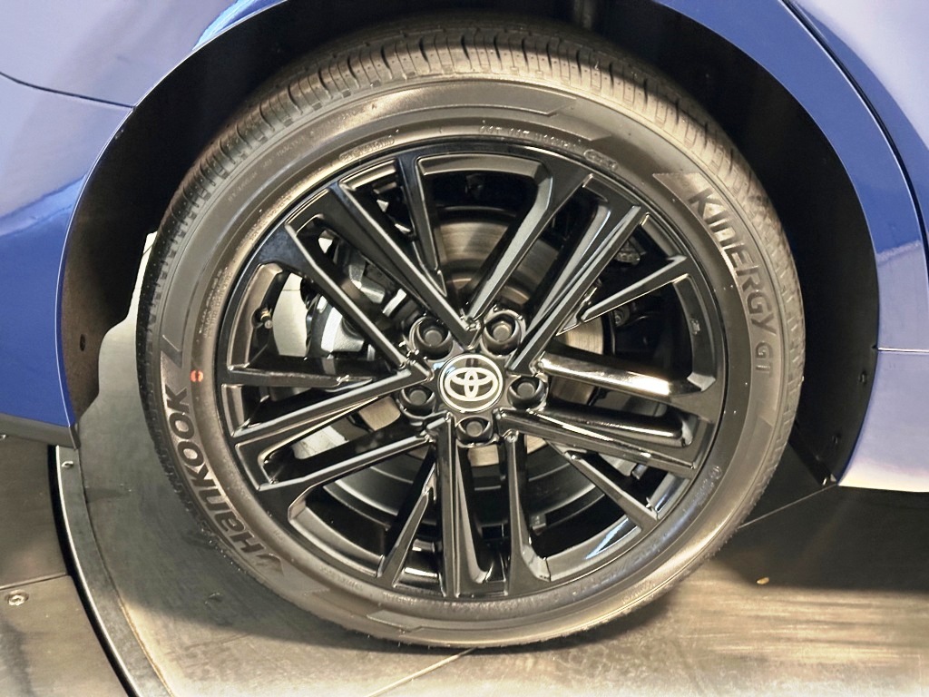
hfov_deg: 39.7
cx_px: 464
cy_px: 348
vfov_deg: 30.3
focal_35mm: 48
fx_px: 1288
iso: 640
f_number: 1.78
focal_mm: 6.86
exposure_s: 1/20
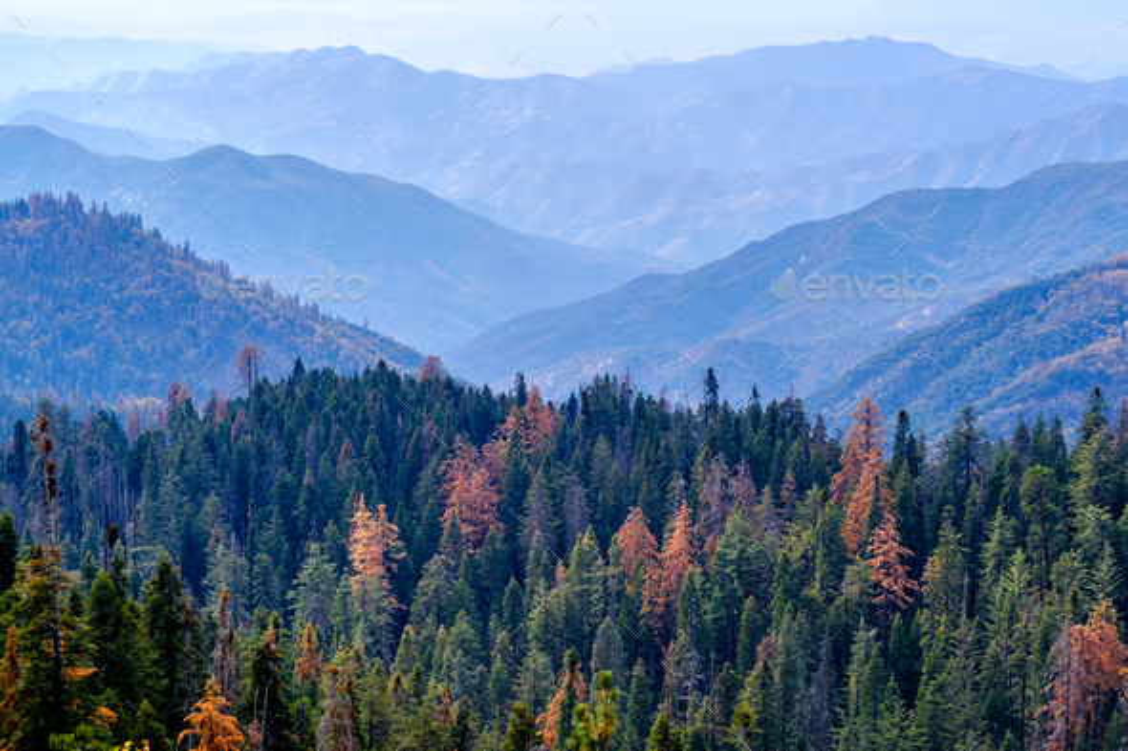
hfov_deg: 24.2
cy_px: 376
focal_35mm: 84
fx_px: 2631
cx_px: 564
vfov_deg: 16.3
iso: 400
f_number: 4.5
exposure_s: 1/1800
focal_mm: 56
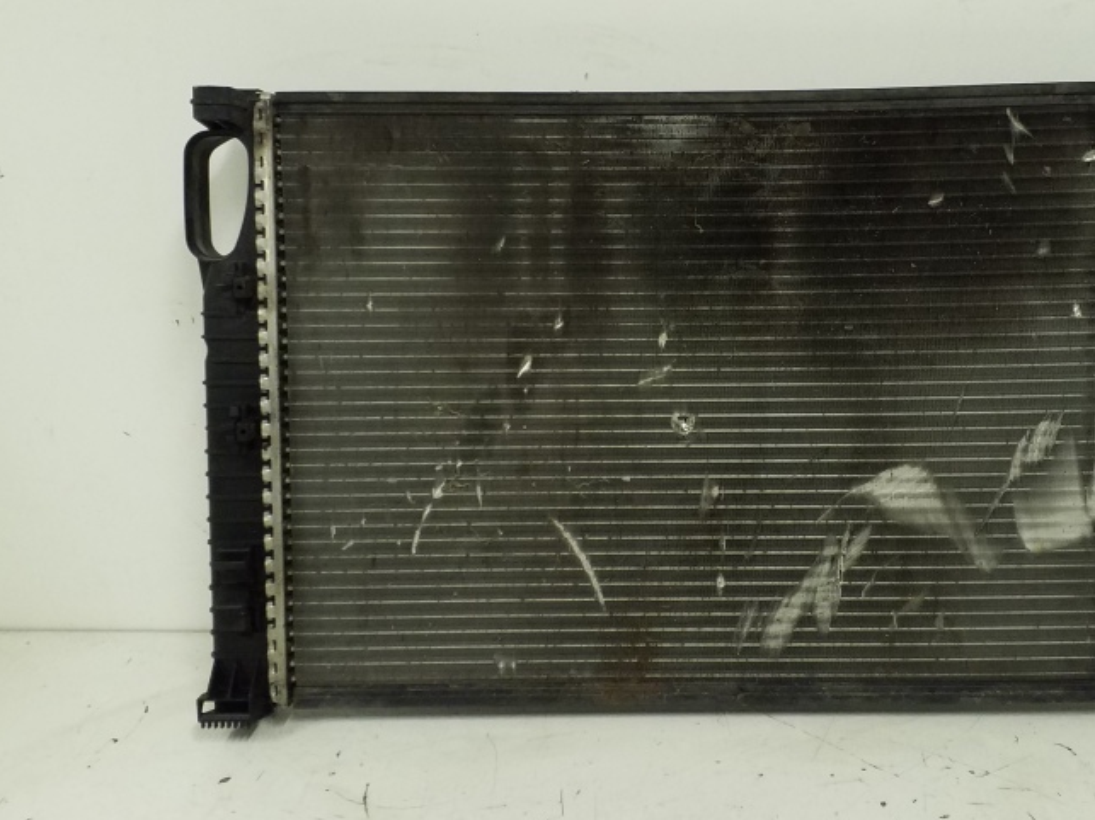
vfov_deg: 33.5
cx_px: 659
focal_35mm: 43
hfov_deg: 43.6
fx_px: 1360
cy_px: 320
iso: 200
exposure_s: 1/33
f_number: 1.9
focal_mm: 3.6
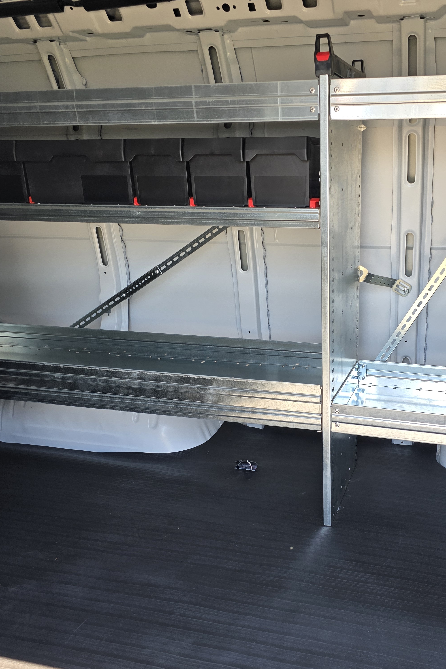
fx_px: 595
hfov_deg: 40.0
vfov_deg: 58.7
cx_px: 331
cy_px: 335
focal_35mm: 32
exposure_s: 1/180
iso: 40
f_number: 1.7
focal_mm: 6.3
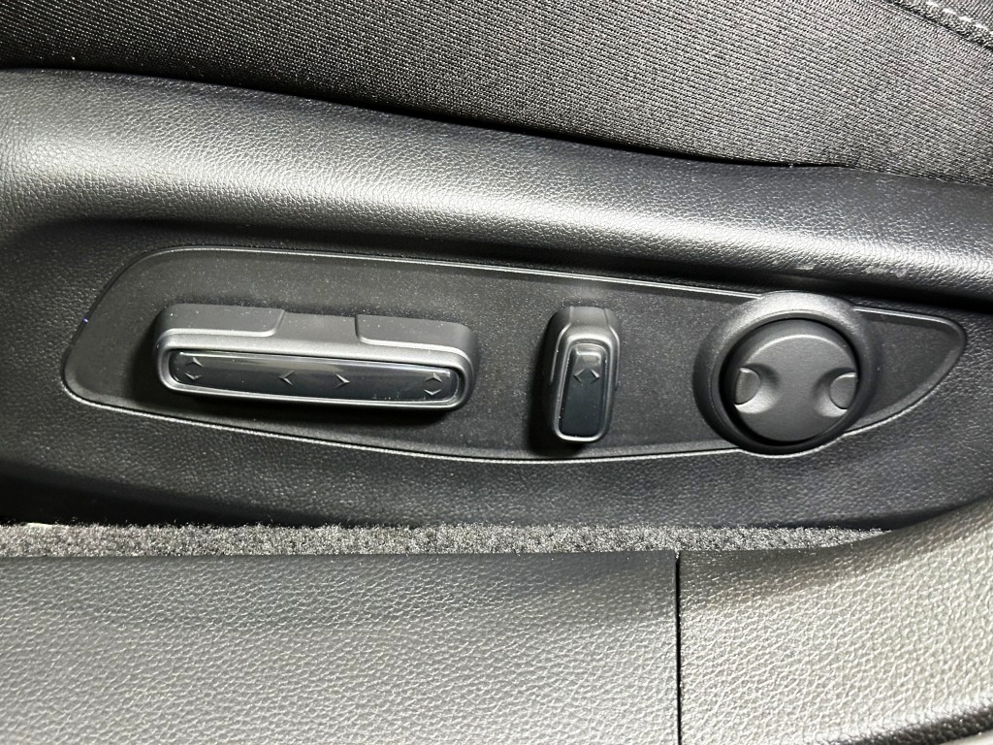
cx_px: 496
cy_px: 372
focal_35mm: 48
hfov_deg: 39.7
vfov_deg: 30.3
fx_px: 1377
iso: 640
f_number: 1.78
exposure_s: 1/30
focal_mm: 6.86
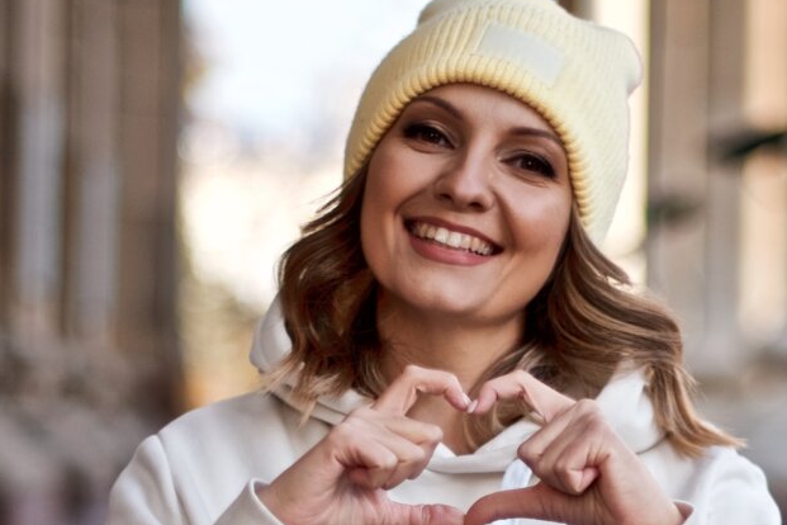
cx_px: 544
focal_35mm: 165
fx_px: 3607
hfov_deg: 12.4
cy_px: 690
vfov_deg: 8.2
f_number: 1.4
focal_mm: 50
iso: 100
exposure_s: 1/2000
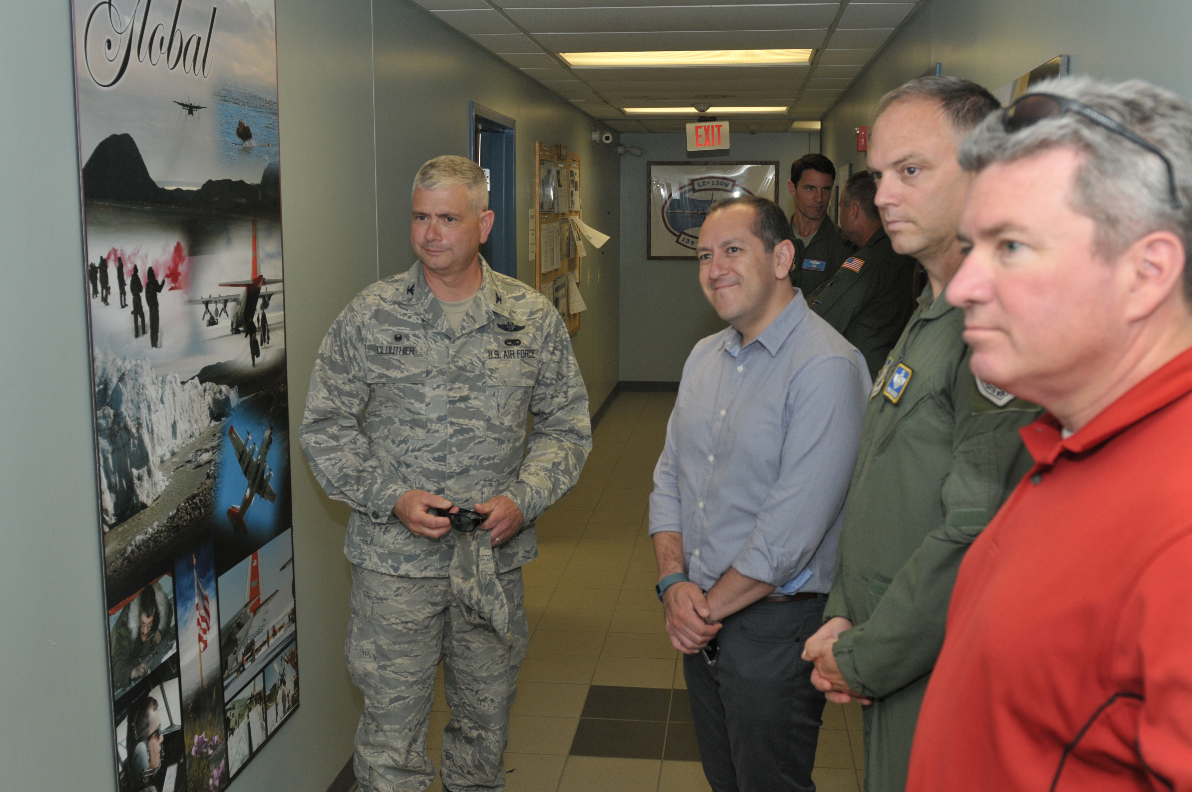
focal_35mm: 36
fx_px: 1191
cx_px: 596
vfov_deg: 36.8
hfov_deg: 53.2
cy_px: 396
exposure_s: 1/160
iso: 400
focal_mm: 24
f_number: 4
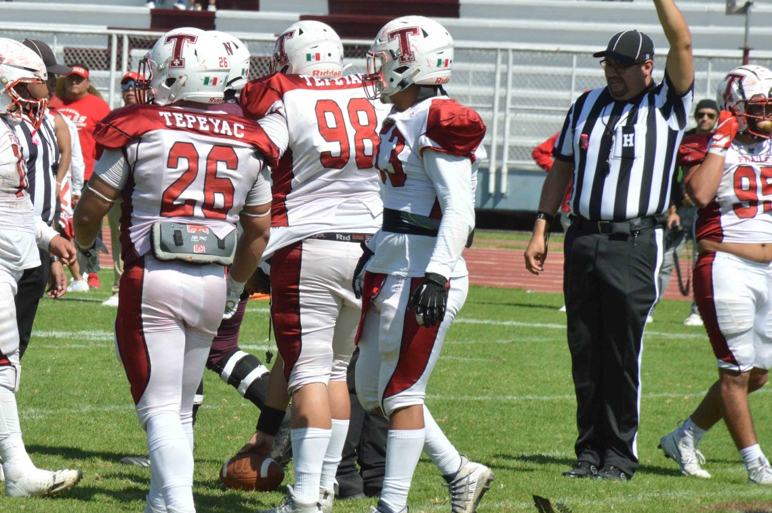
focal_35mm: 332
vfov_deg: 4.1
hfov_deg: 6.2
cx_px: 207
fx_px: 7112
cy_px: 181
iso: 800
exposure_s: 1/1600
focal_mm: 140
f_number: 10
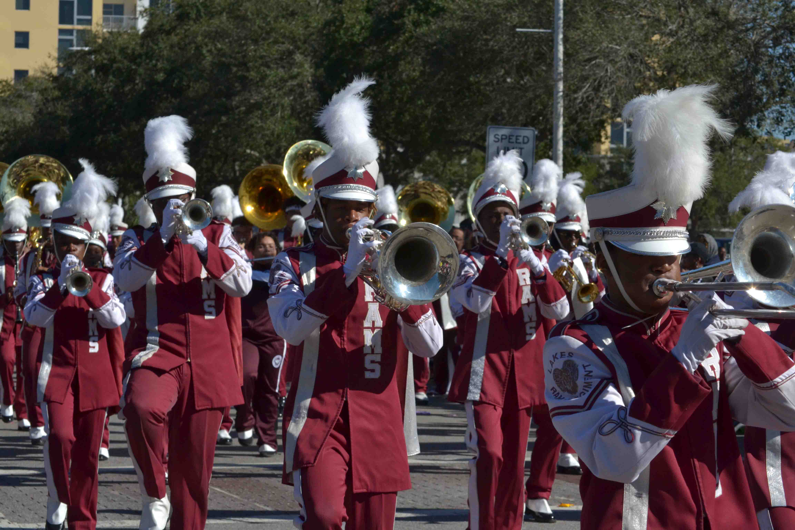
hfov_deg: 19.5
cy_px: 265
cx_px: 398
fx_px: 2319
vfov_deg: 13.0
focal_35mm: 105
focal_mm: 70
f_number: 13
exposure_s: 1/1600
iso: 800
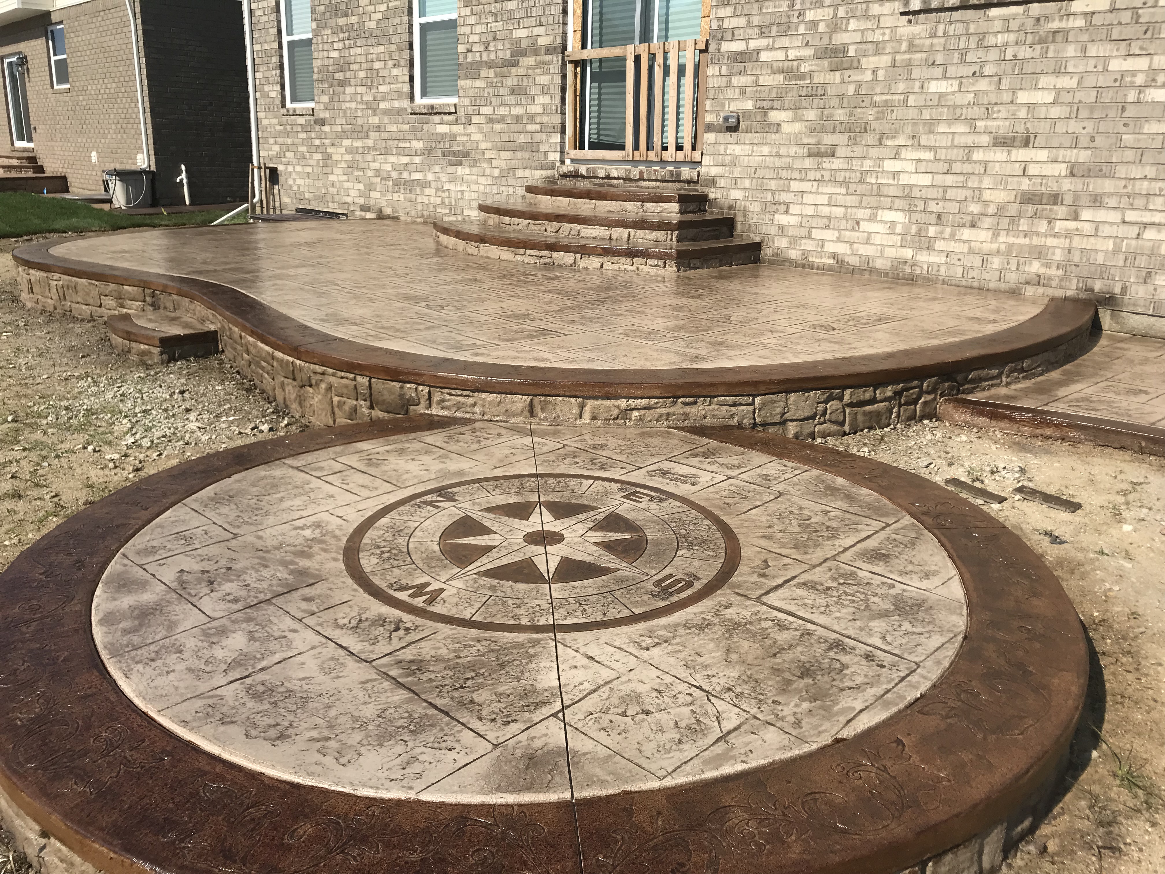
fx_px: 942
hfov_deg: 63.4
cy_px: 437
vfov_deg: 49.7
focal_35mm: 28
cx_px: 582
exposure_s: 1/2907
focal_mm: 3.99
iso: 20
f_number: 1.8
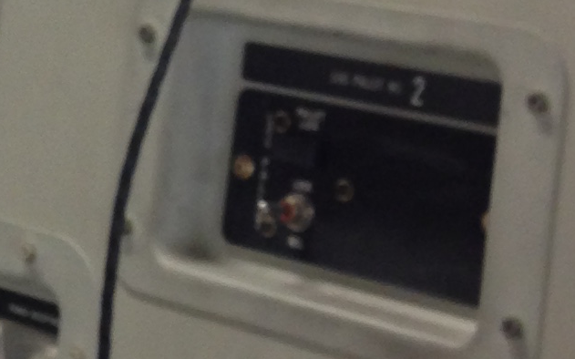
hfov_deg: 10.9
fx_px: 2836
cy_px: -177
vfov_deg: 7.1
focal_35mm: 181
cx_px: -441
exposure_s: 1/20
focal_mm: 4.12
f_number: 2.4
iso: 80
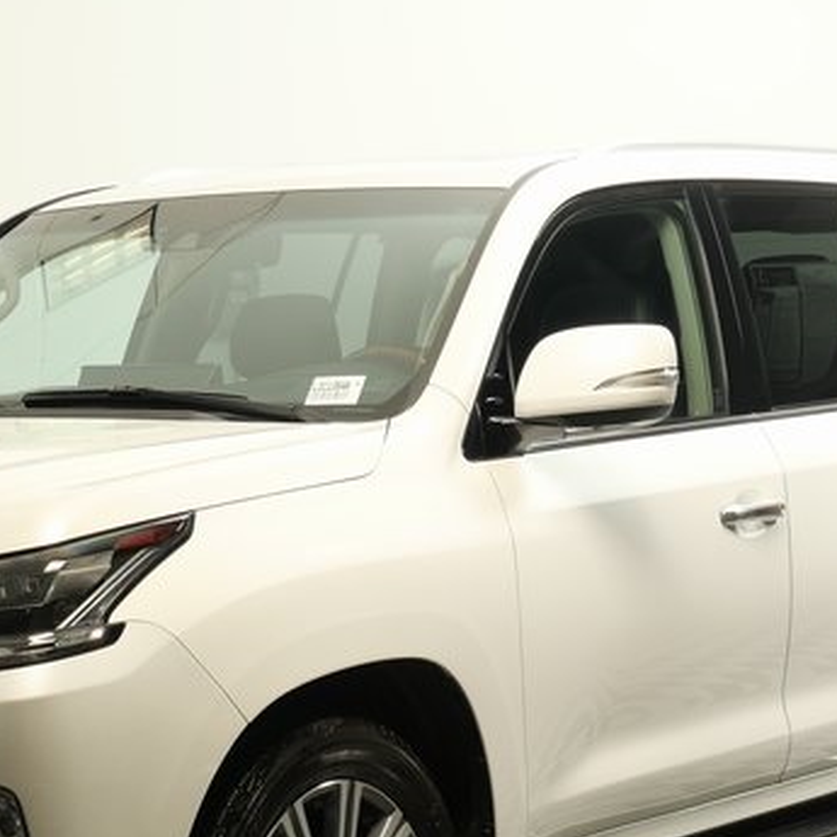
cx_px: 247
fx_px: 2872
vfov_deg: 16.4
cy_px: 745
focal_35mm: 105
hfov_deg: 16.5
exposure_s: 1/200
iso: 250
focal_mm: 20
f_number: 5.6
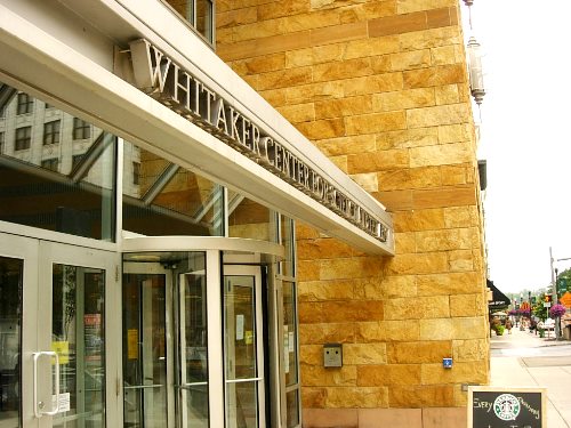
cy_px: 214
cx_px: 286
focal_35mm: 38
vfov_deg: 37.7
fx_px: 627
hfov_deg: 49.0
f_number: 2.8
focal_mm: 7.8
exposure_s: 1/609
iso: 64
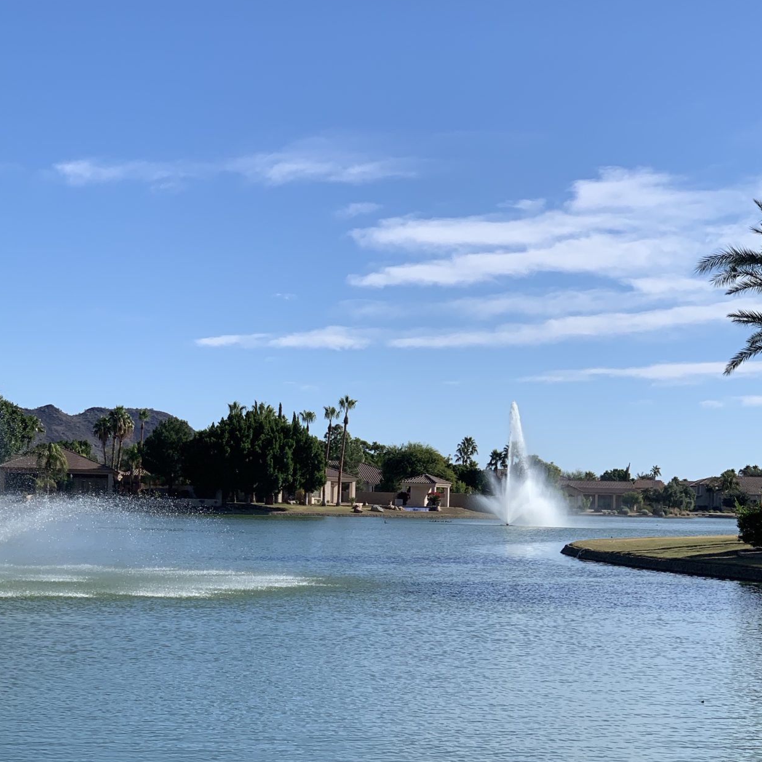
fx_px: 1893
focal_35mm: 76
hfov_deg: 22.8
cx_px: 362
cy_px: 542
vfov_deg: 22.6
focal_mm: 6
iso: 16
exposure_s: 1/1546
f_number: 2.4
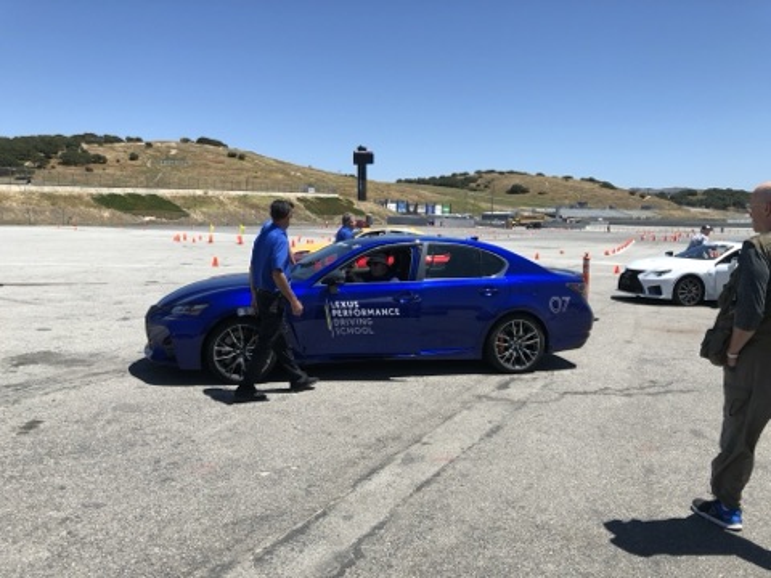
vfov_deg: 49.7
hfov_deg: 63.4
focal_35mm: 28
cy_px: 289
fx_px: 624
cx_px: 386
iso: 20
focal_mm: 4
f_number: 1.8
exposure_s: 1/2088
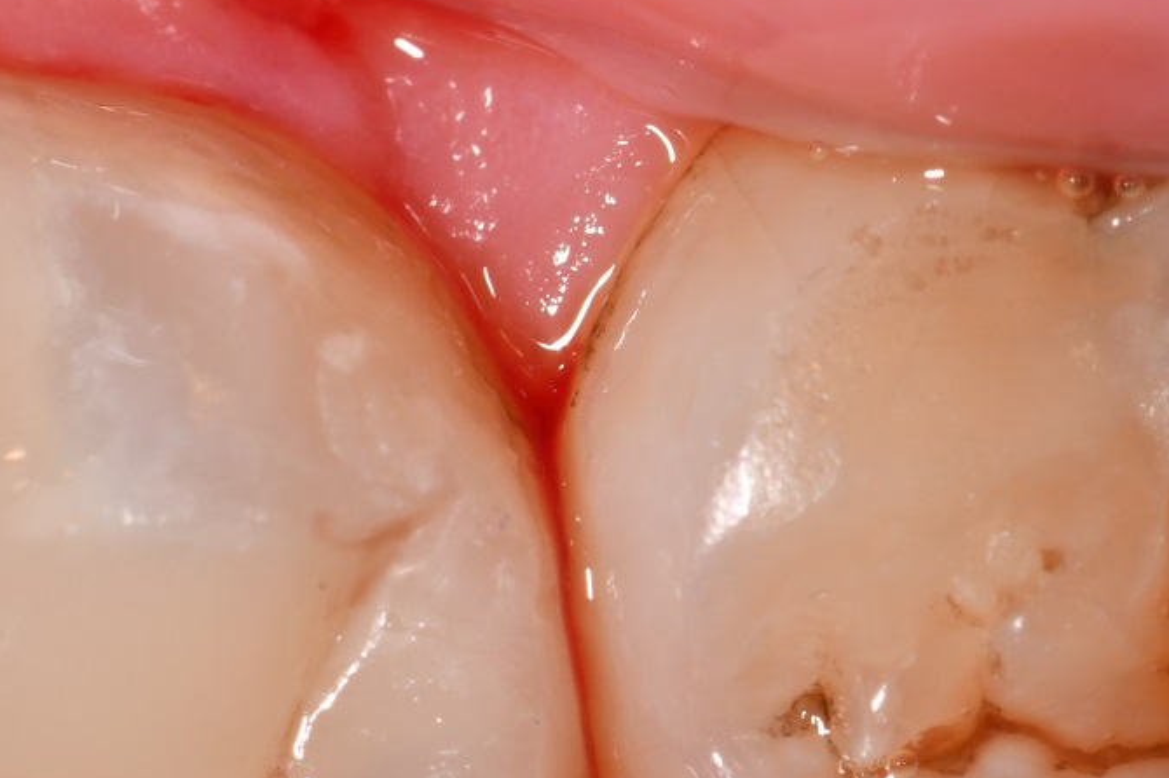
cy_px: 703
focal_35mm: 317
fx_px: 10288
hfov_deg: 6.5
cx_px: 61
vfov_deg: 4.3
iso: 200
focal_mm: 105
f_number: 32
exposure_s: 1/200
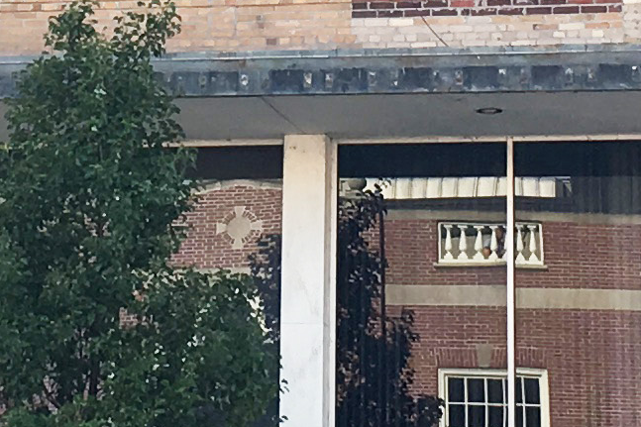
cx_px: 78
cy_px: -227
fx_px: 3346
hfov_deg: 10.9
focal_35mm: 188
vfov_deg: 7.2
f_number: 2.2
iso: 25
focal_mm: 4.15
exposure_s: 1/329
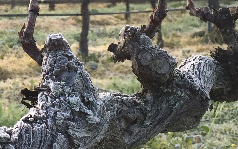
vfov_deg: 13.2
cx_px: -24
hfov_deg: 20.4
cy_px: -10
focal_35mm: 97
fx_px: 629
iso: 50
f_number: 2.2
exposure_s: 1/120
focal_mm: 4.15
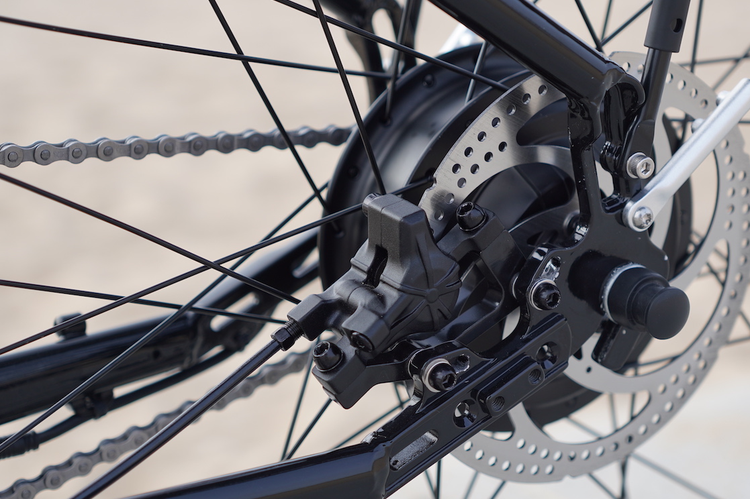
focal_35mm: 85
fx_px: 1762
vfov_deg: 16.1
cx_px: 411
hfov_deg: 24.0
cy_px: 291
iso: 100
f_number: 2.8
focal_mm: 45
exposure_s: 1/400
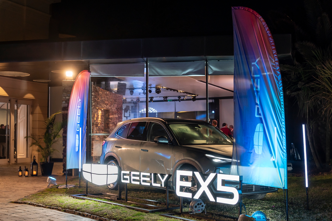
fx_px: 424
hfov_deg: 42.8
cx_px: 166
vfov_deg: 29.2
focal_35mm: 46
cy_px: 110
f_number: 4.5
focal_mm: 46
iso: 800
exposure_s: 1/100
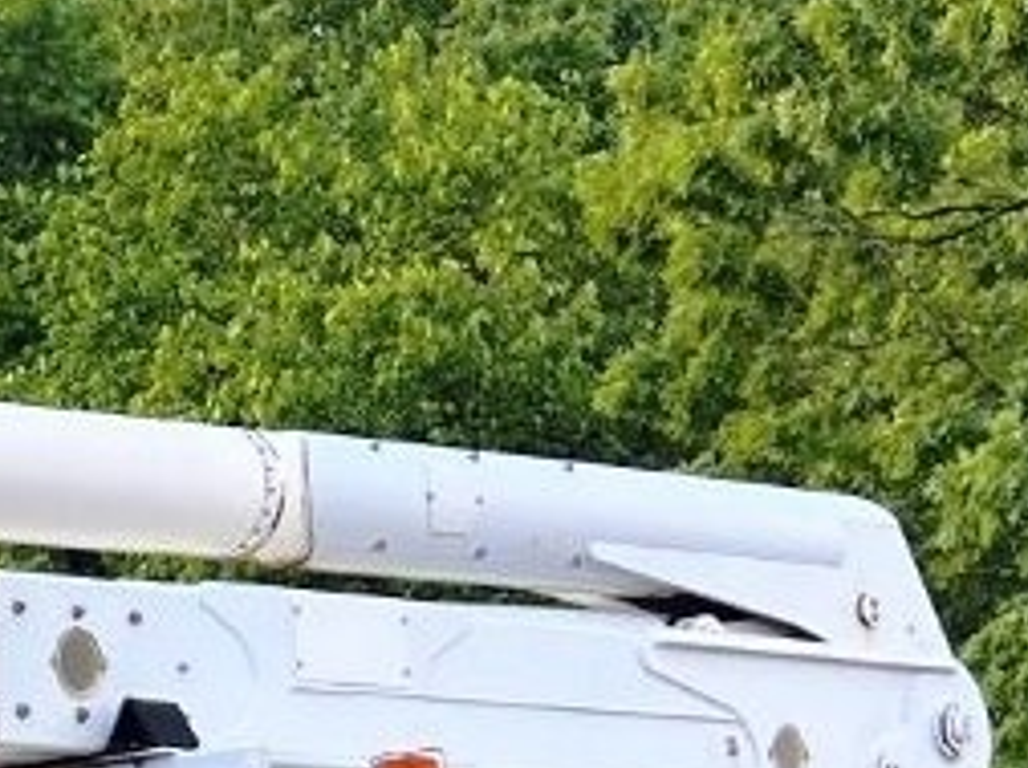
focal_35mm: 111
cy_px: 1067
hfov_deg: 15.5
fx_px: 3292
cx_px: -748
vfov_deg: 12.8
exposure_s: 1/646
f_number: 1.5
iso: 50
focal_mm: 5.7
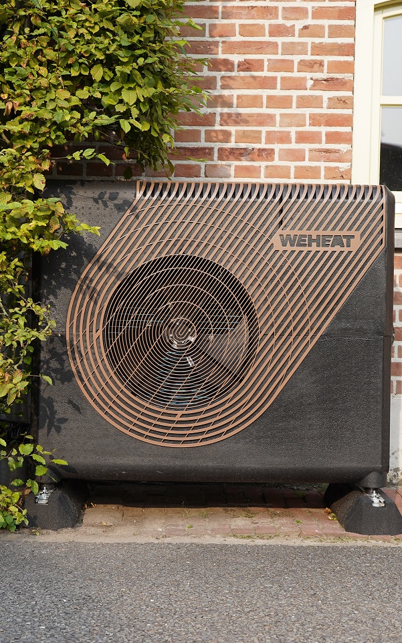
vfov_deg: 33.0
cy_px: 332
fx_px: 1087
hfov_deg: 20.9
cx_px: 187
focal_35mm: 62
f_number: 4.5
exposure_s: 1/200
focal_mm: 39
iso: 100
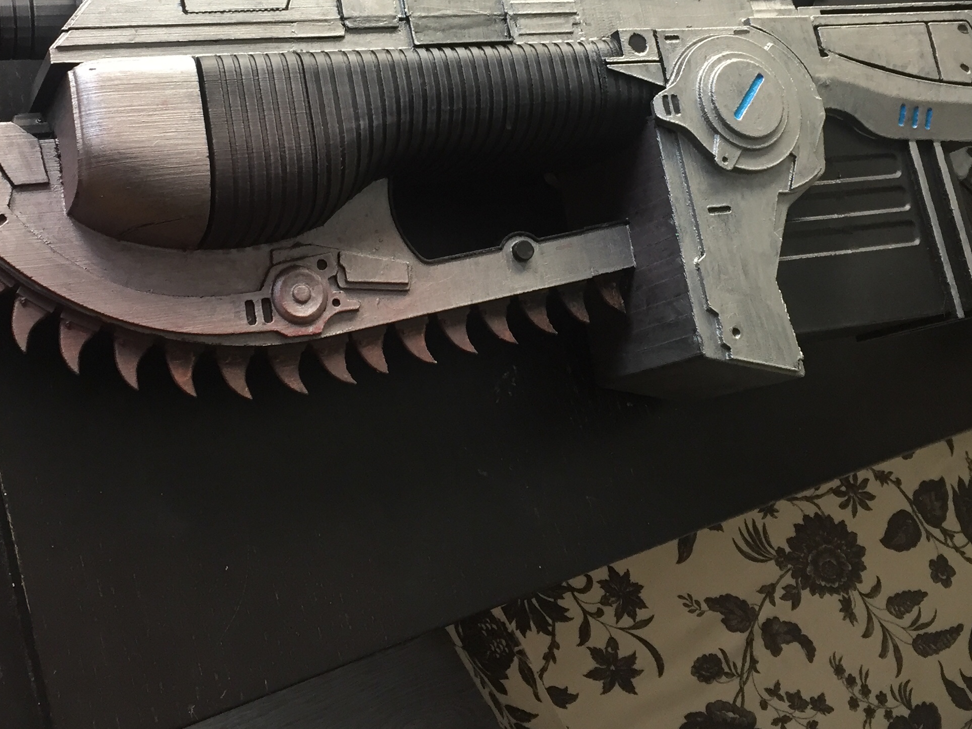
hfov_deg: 38.8
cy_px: 130
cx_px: 411
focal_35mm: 49
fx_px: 1376
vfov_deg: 28.9
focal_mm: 4.15
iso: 100
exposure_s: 1/33
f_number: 2.2
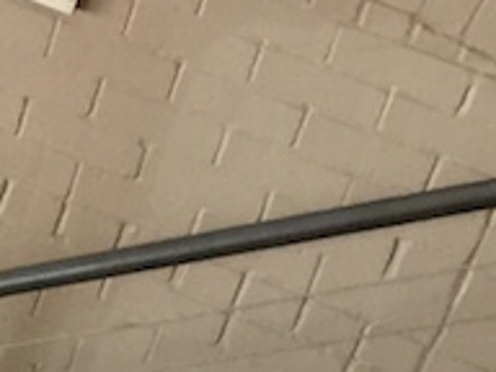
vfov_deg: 5.8
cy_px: 1324
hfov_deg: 7.6
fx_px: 3253
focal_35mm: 227
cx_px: -1010
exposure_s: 1/15
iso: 40
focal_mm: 4.15
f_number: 2.2
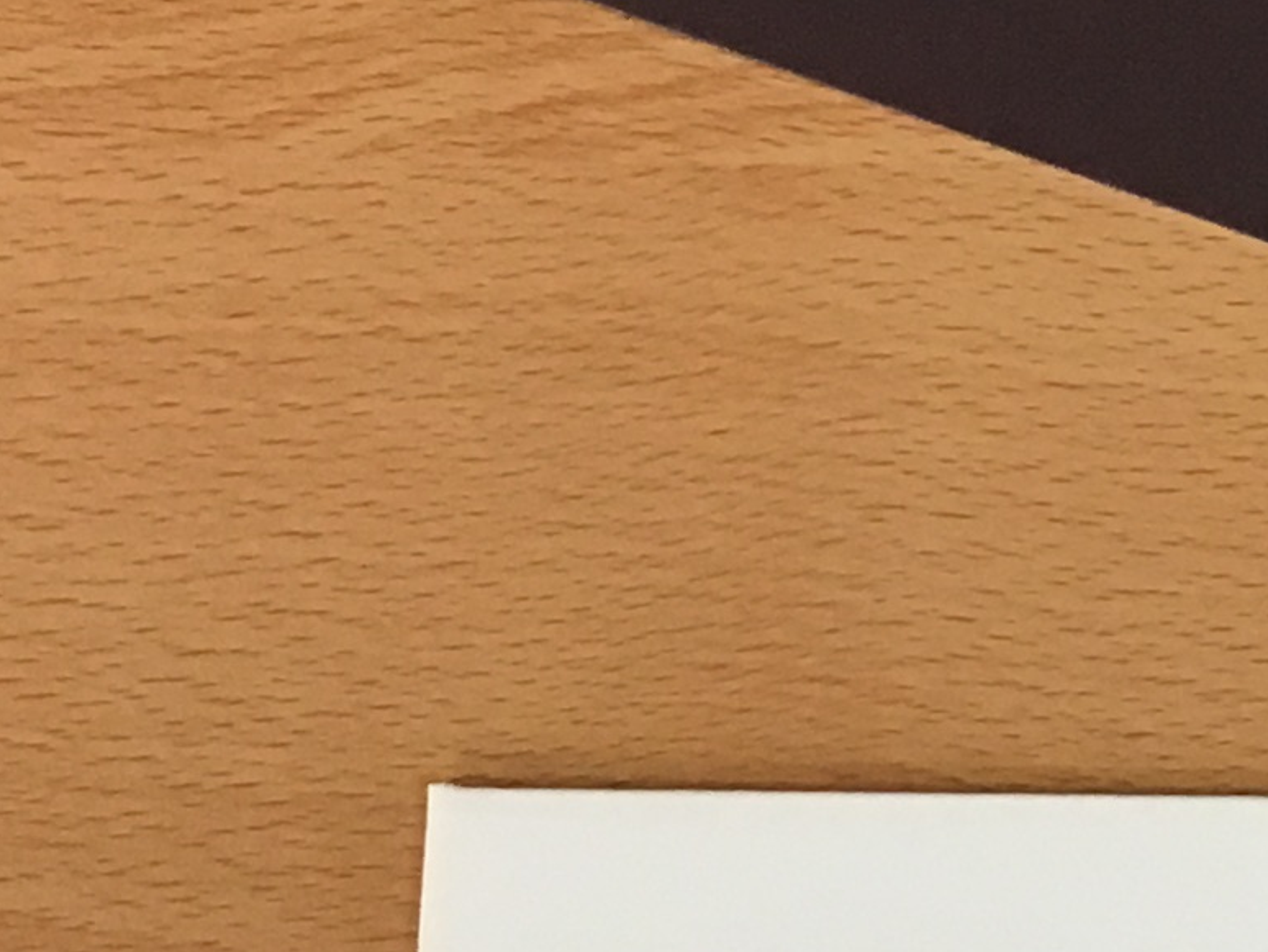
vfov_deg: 9.8
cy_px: 352
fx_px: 5533
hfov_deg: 12.0
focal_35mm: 151
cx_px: 2271
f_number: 2.2
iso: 125
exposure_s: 1/33
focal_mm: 4.15
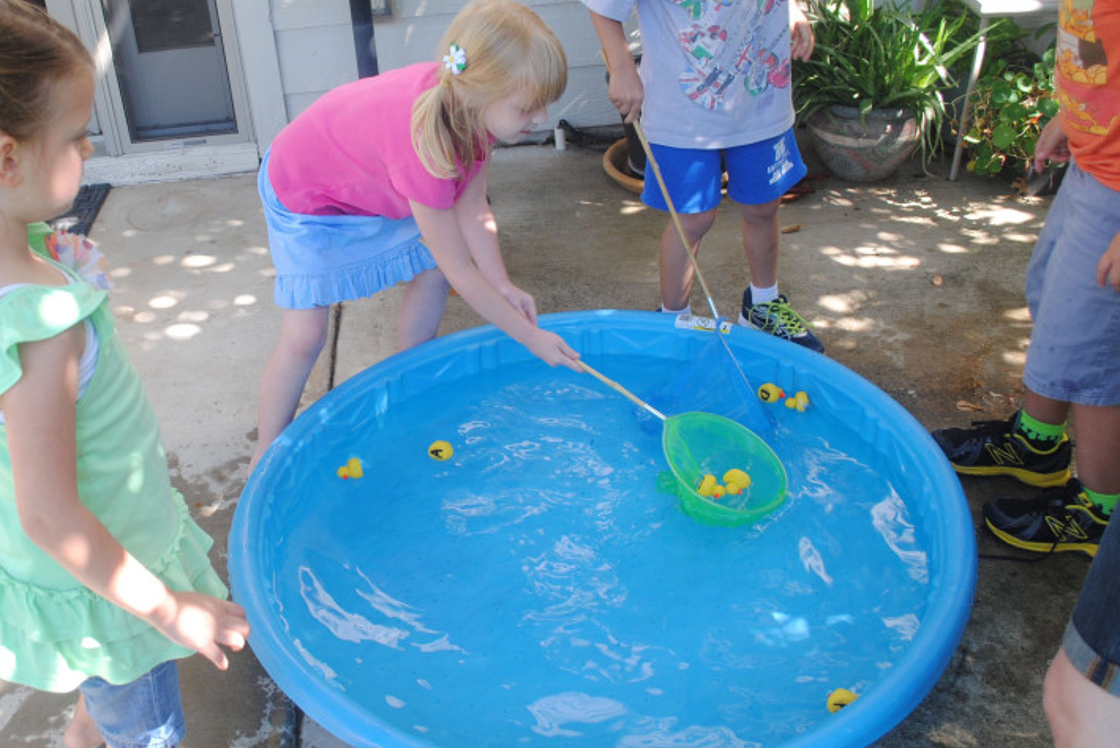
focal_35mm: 39
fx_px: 1214
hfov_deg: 49.0
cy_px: 305
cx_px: 415
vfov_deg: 34.2
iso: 200
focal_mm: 18
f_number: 5
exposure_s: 1/100
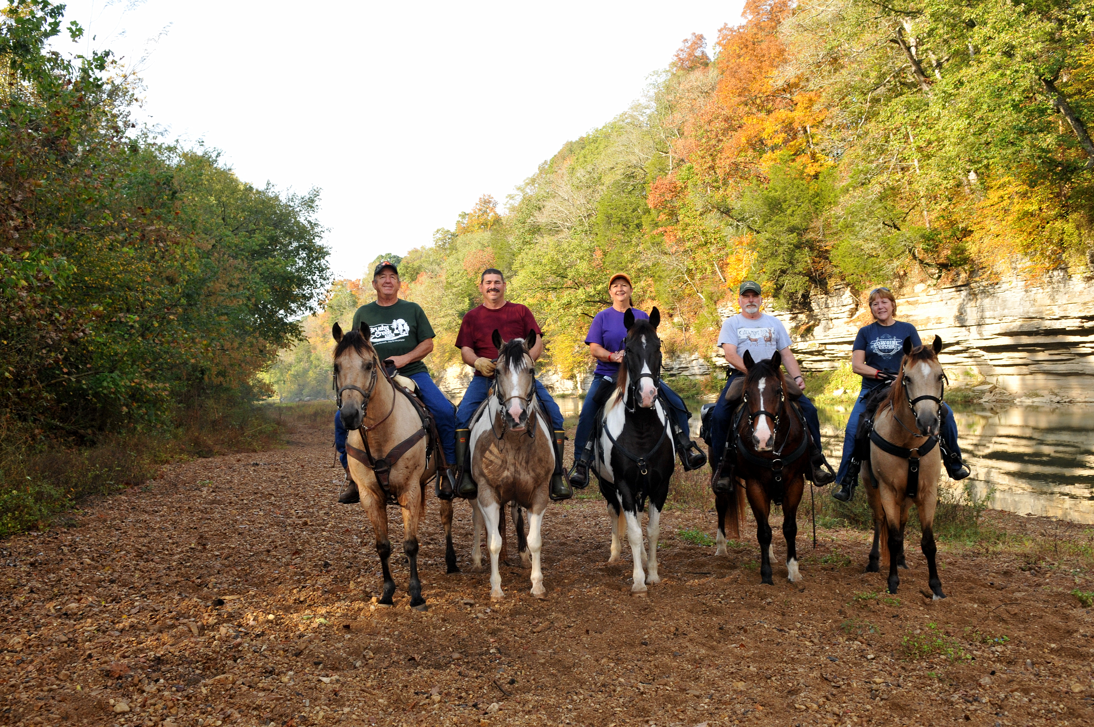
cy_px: 364
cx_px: 547
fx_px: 1047
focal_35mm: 34
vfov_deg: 38.3
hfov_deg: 55.2
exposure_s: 1/250
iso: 320
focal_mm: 23
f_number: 5.6
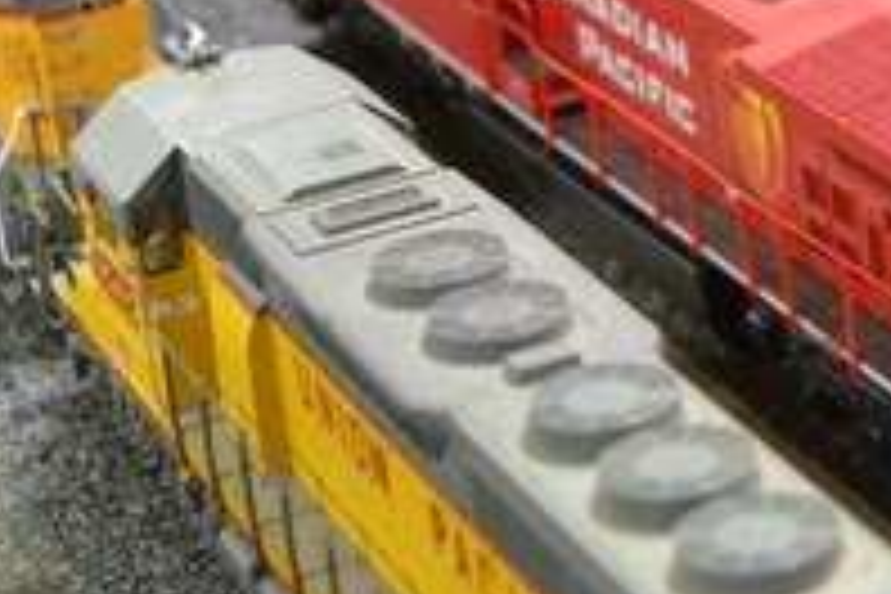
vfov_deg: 9.4
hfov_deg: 13.9
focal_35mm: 142
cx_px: 1161
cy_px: -263
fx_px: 3514
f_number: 5
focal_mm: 22
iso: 3200
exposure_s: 1/40
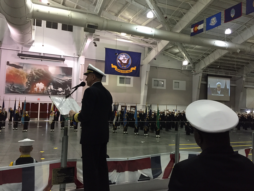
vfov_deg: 48.2
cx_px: 127
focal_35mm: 29
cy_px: 96
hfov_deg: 61.7
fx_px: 213
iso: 160
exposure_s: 1/30
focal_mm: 4.15
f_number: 2.2
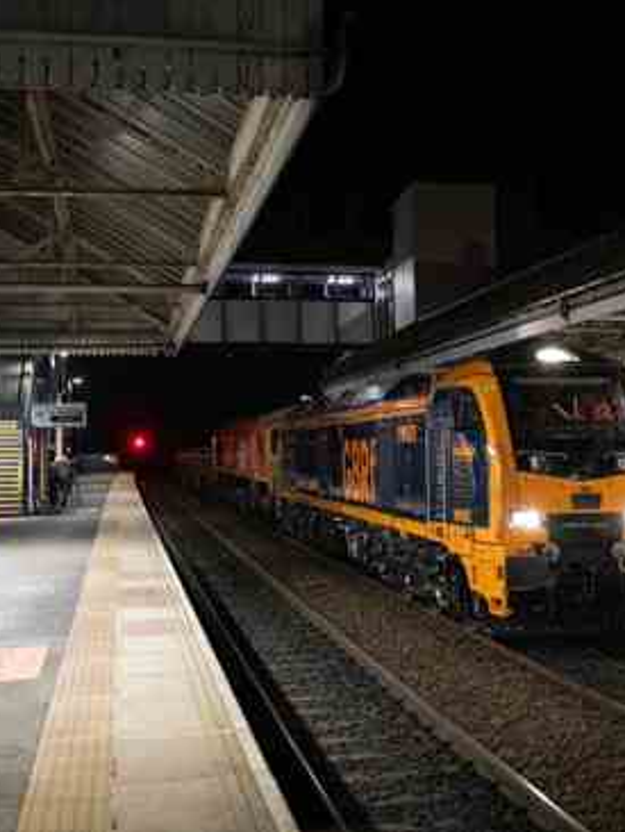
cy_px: 414
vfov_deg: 37.5
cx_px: 358
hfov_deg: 28.6
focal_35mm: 51
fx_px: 1226
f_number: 2.2
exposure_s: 1/640
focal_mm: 35
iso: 10000
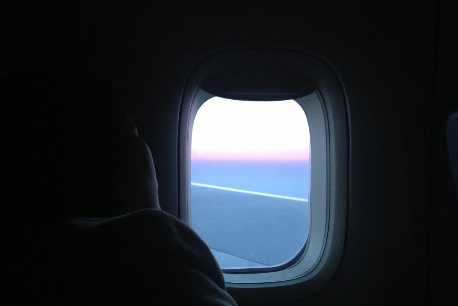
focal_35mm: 37
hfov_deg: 51.9
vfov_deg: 35.9
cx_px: 226
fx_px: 471
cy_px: 173
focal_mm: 4.28
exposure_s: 1/20
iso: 250
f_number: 2.4
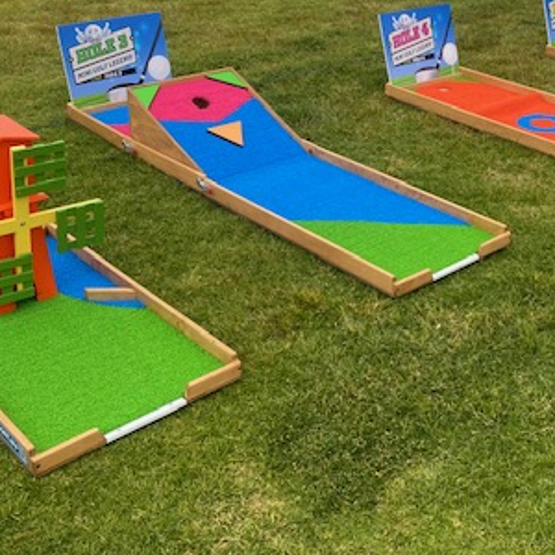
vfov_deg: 34.3
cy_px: 183
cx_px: 444
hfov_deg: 33.7
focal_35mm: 49
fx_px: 889
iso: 32
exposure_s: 1/135
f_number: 1.8
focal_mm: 4.25
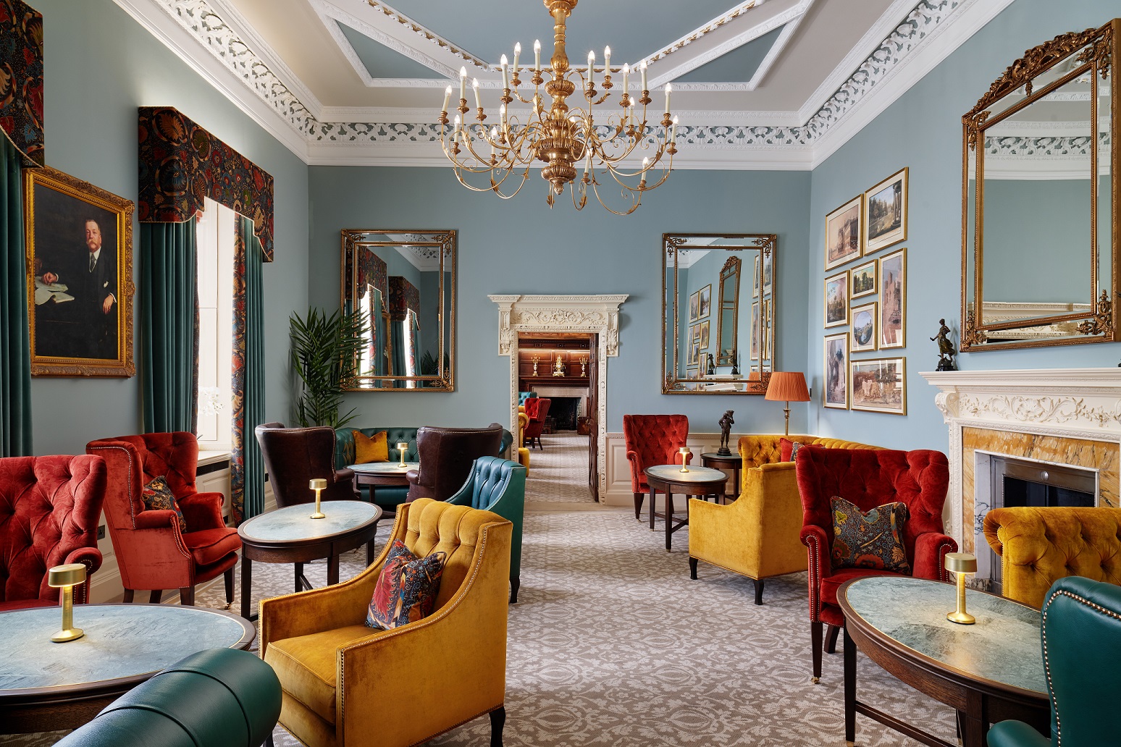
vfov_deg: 59.5
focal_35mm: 21
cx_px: 560
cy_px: 374
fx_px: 654
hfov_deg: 81.2
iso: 500
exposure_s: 1/250
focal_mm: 21
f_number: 16
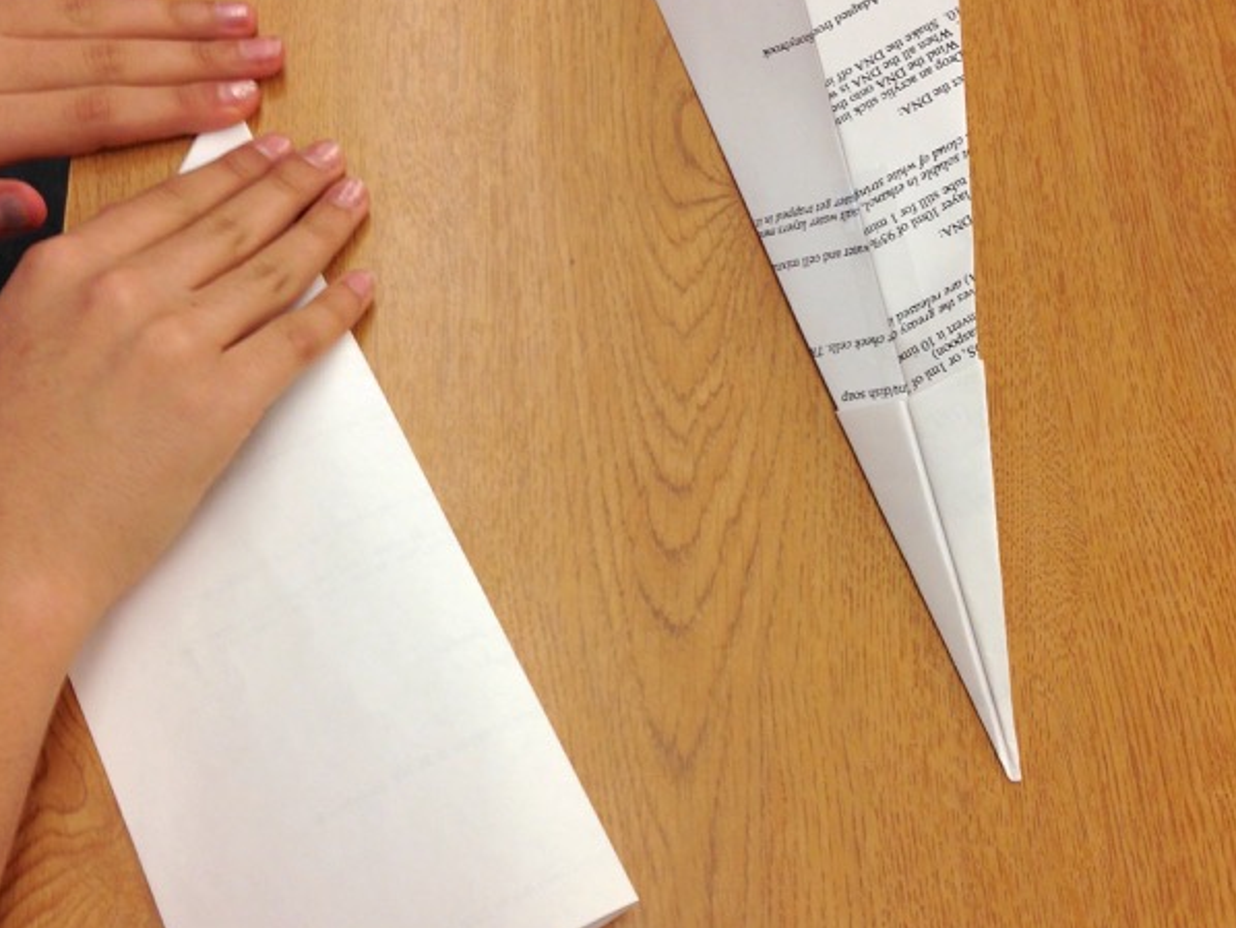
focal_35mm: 45
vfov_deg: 32.2
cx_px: 616
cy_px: 403
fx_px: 1607
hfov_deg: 42.1
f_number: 2.4
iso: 50
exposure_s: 1/20
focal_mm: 4.12
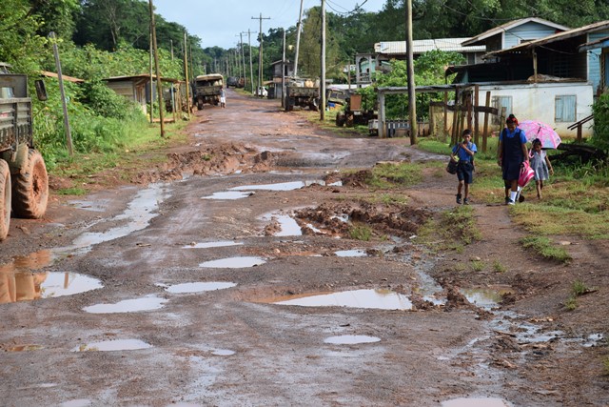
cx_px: 304
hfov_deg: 20.6
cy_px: 204
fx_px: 1675
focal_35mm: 99
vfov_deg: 13.8
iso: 200
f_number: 9
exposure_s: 1/320
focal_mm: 66
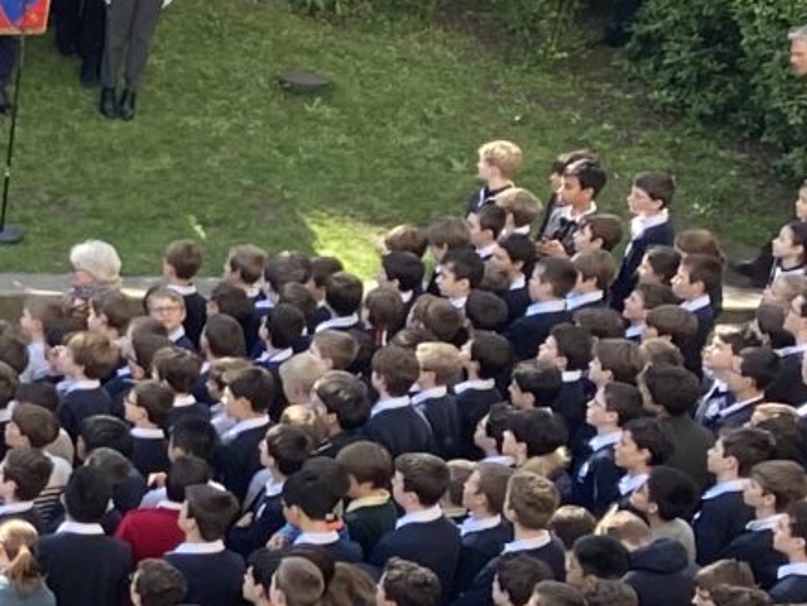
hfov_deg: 10.0
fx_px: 3824
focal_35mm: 164
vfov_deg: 9.0
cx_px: -1352
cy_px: 538
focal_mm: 3.99
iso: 20
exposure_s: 1/153
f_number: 1.8
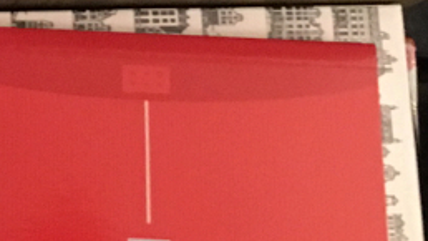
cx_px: -144
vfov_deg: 7.2
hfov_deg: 13.2
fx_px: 1781
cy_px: -386
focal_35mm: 157
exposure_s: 1/15
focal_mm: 4.15
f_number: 2.2
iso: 500
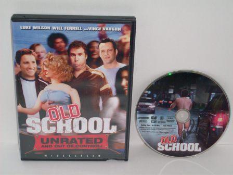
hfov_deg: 25.3
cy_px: 88
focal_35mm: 77
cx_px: 116
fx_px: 518
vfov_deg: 19.1
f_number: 4.2
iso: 160
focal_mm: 12.8
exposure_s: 1/71.5
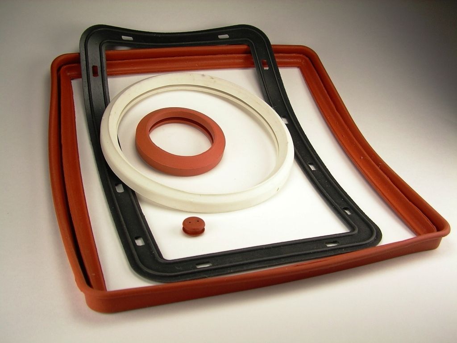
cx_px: 228
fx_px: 581
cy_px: 172
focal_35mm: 44
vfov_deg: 32.9
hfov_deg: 42.9
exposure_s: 1/400
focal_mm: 6.9
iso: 50
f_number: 3
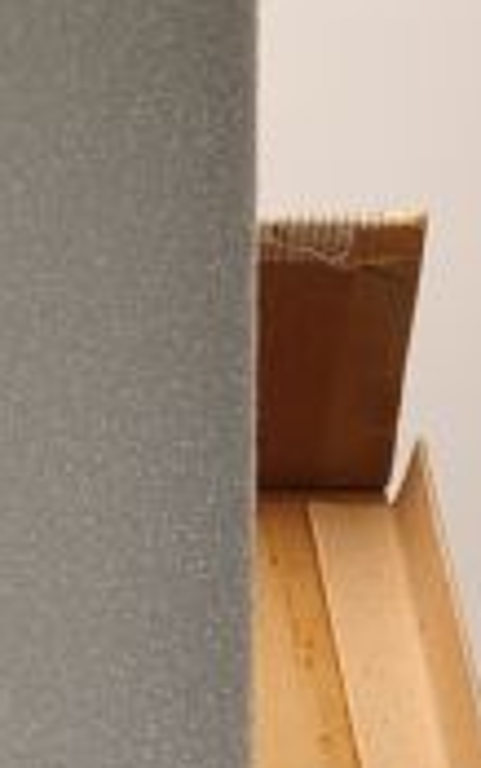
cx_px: -658
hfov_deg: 4.9
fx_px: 5528
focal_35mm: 264
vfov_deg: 7.7
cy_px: 1267
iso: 320
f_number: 20
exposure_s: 1/160
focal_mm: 50
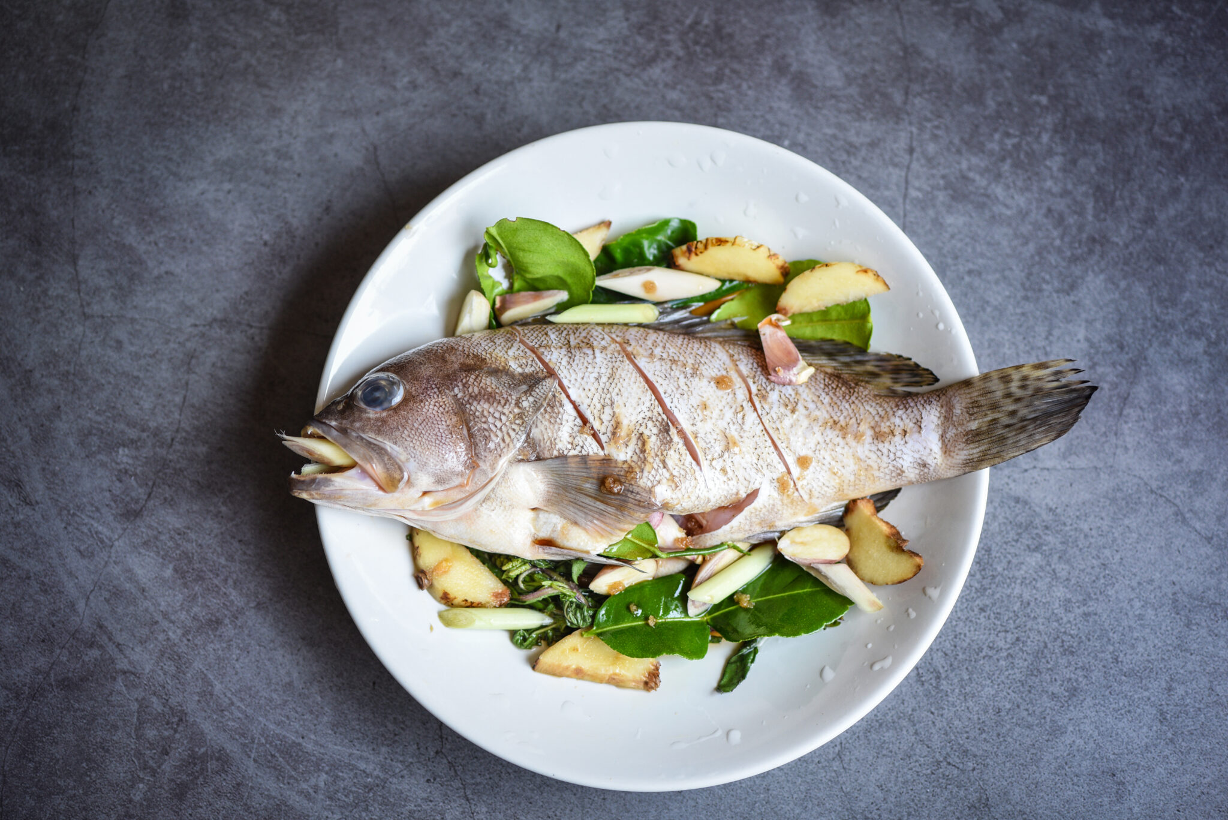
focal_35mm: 105
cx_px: 614
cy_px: 410
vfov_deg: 13.1
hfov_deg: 19.4
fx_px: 3583
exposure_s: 1/400
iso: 400
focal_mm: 105
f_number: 4.5
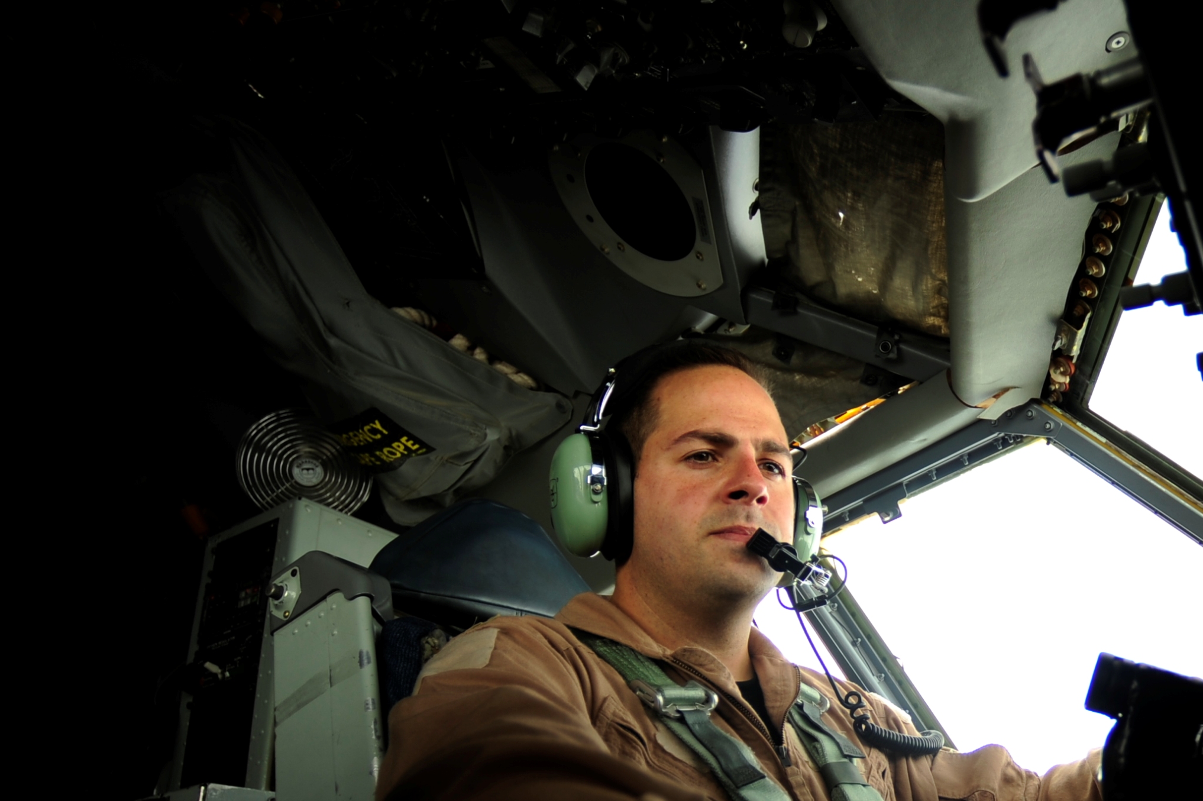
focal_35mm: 29
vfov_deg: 42.7
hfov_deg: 60.4
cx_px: 894
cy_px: 650
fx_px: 969
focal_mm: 14
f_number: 2.8
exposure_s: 1/250
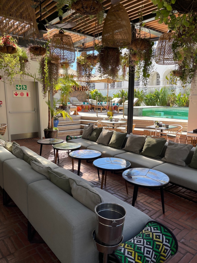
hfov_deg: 53.1
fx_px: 197
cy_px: 132
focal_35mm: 26
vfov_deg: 67.3
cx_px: 98
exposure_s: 1/596
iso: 32
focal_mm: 5.1
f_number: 1.6
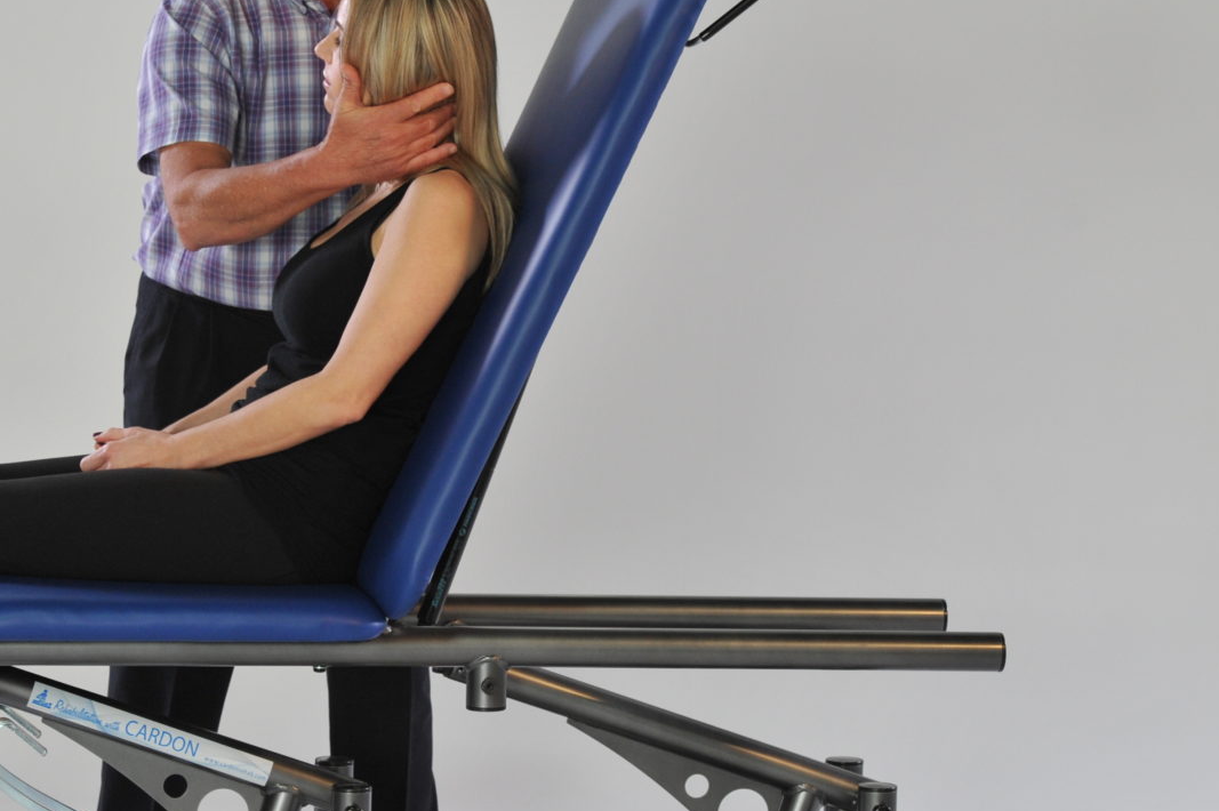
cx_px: 402
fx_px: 5482
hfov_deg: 12.7
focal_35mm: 162
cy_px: 442
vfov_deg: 8.5
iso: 1250
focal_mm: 90
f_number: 5
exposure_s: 1/100
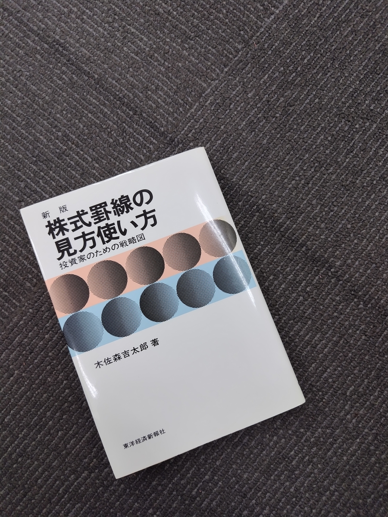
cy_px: 258
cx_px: 194
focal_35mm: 23
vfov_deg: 73.9
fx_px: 344
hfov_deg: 58.9
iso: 97
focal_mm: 5.5
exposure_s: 1/60
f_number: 1.9
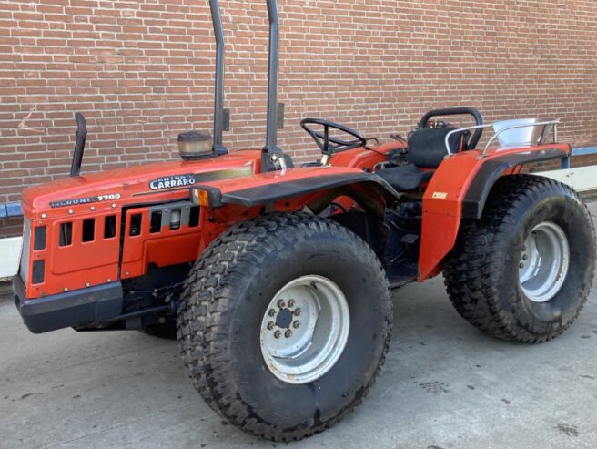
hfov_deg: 56.8
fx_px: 552
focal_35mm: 32
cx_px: 283
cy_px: 194
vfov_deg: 44.1
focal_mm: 3.99
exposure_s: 1/121
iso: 40
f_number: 1.8
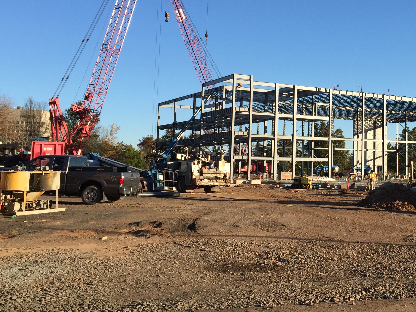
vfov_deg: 30.1
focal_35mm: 48
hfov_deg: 38.2
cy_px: 107
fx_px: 577
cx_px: 334
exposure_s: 1/1319
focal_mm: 4.15
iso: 32
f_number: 2.2
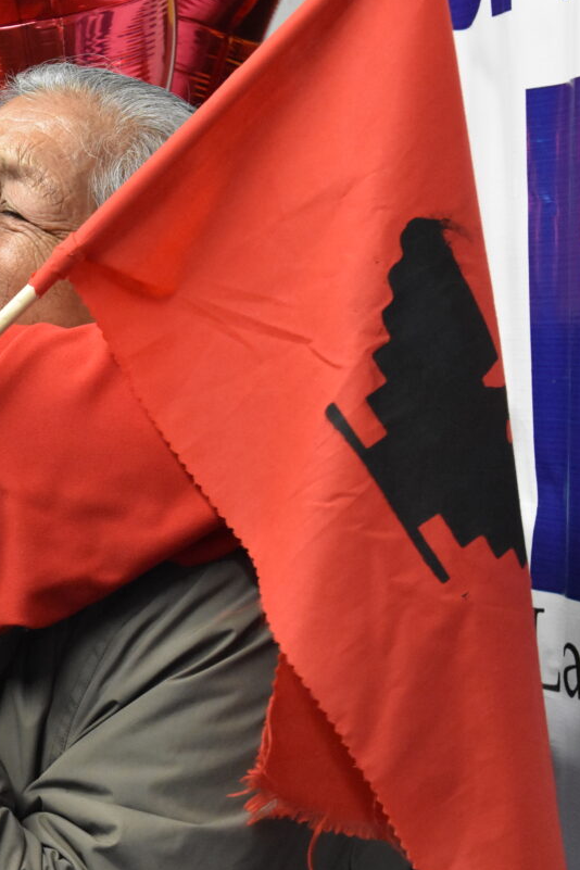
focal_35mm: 115
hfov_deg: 11.5
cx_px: -226
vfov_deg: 17.8
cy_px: 446
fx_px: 2779
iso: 4000
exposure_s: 1/125
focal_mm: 40
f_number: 5.6
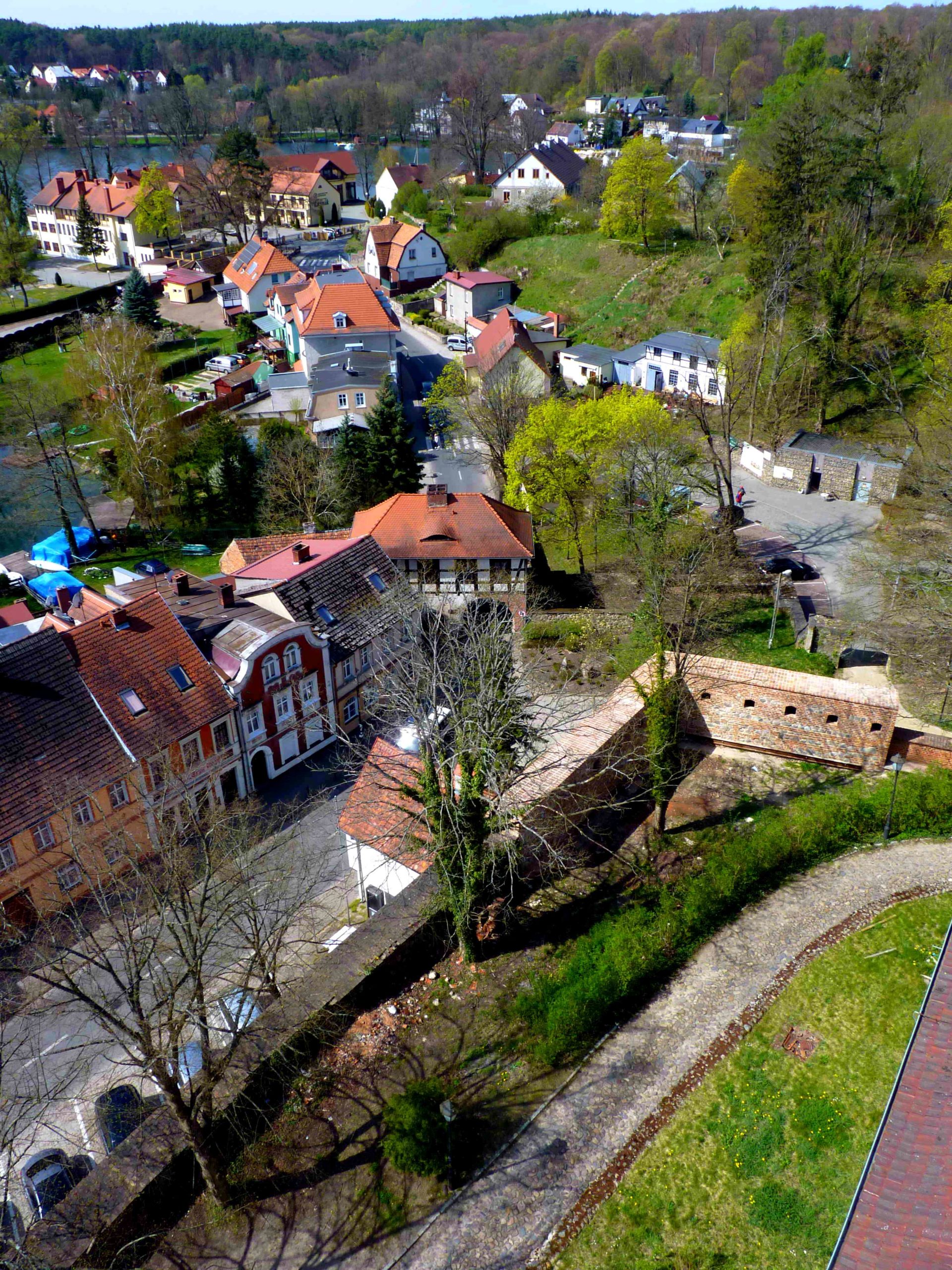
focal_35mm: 27
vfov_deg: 65.3
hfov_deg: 51.4
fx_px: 990
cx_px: 476
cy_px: 635
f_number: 5
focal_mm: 4.8
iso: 80
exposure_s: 1/200
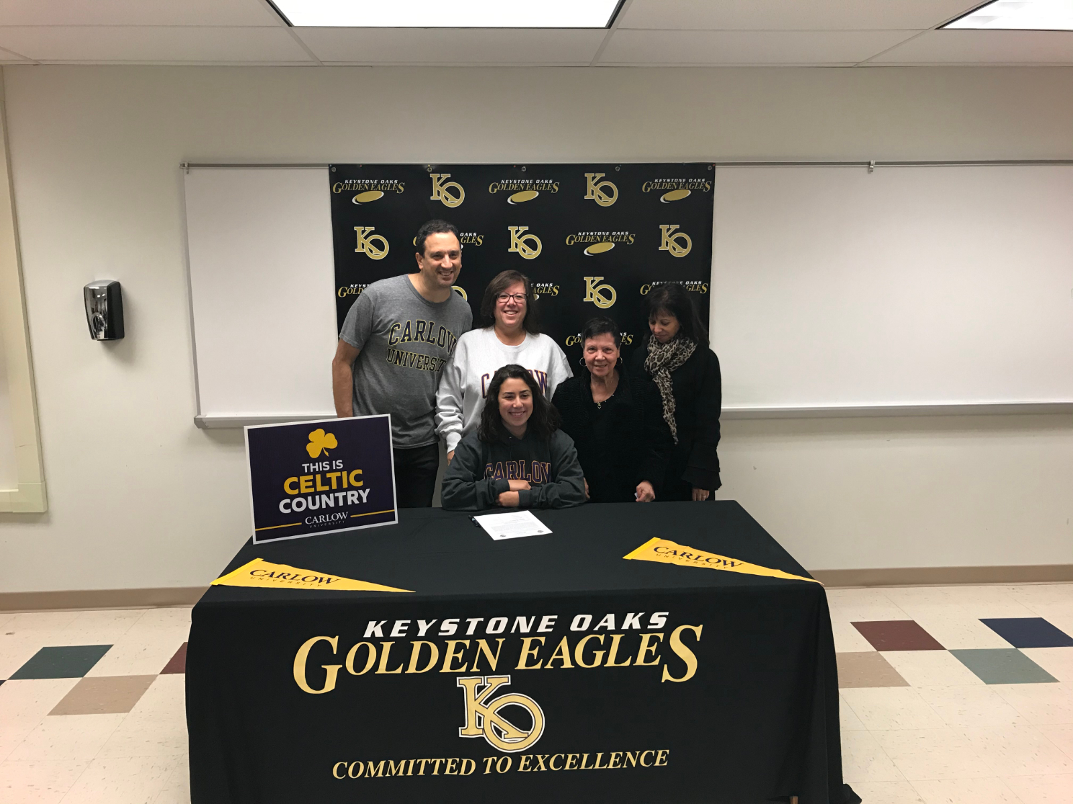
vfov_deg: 49.7
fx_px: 868
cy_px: 402
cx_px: 536
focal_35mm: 28
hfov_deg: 63.4
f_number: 1.8
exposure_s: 1/30
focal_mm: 3.99
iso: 32
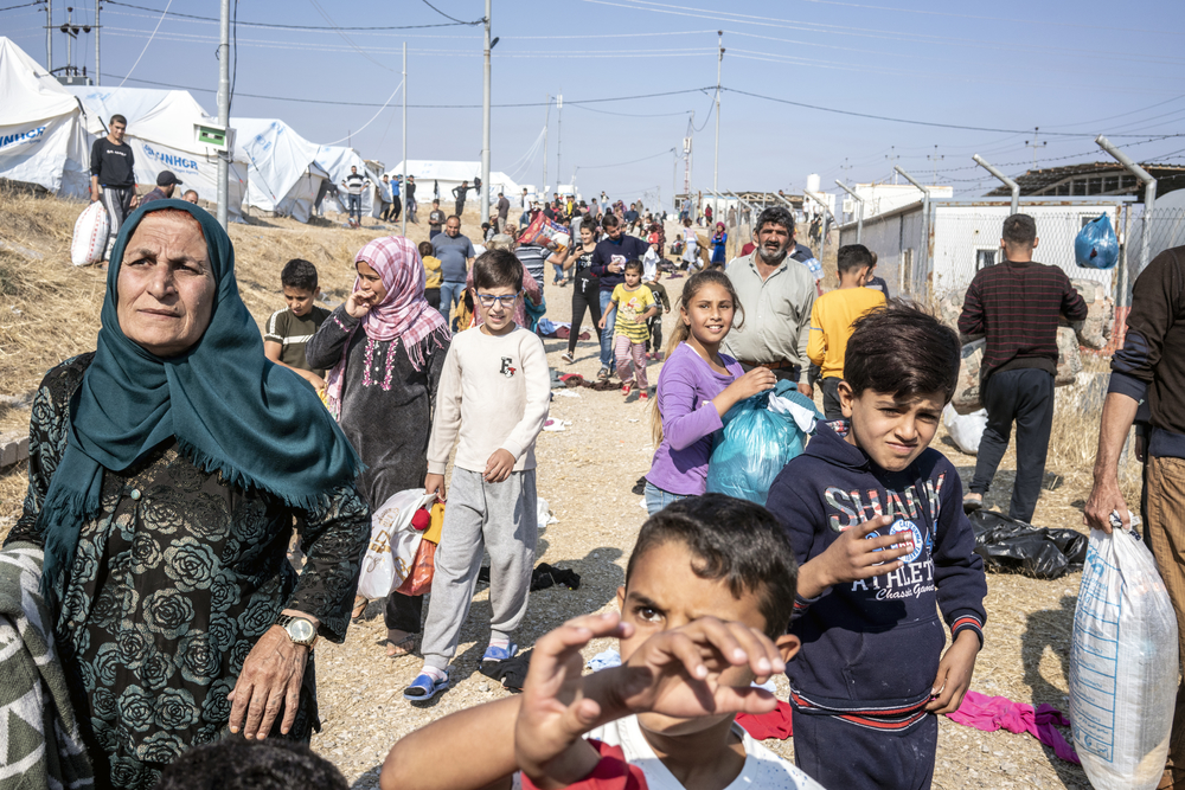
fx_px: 1152
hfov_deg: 54.4
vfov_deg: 37.9
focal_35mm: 35
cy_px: 395
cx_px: 592
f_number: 8
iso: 1000
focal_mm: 35
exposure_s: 1/1250
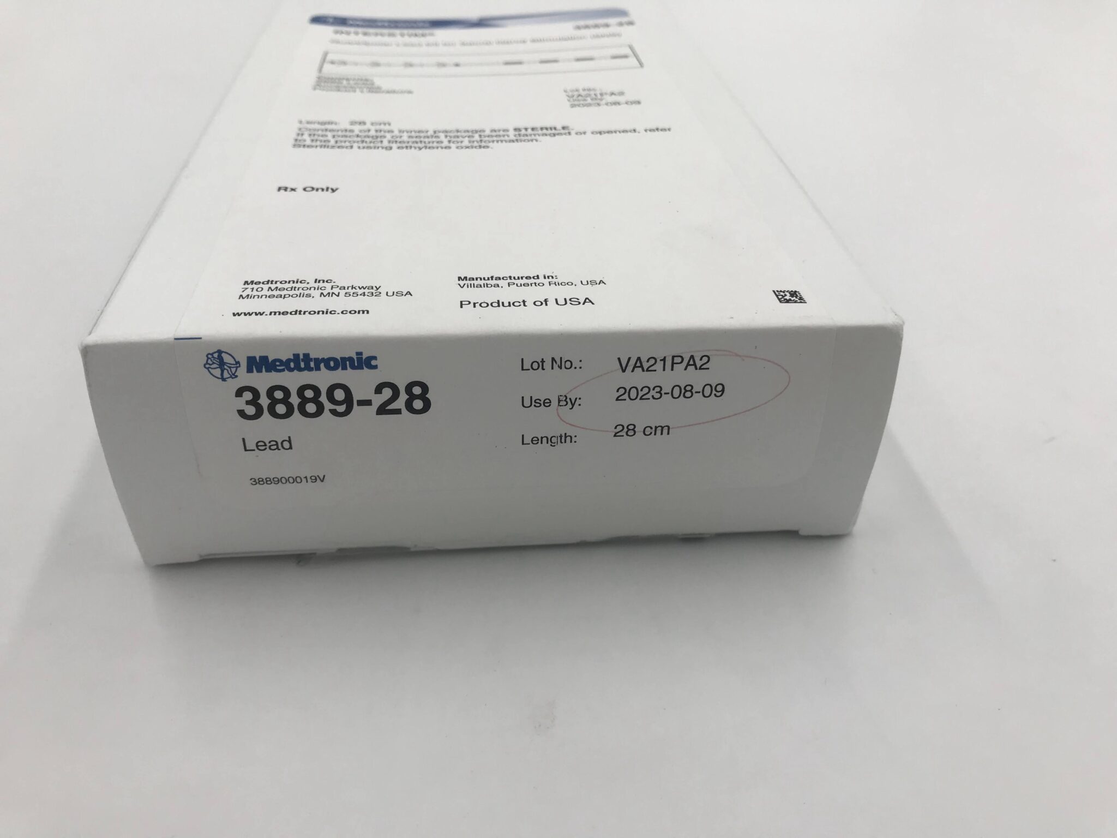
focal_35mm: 28
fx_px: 904
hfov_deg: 63.4
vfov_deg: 49.7
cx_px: 558
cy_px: 419
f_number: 1.8
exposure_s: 1/238
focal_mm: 3.99
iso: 20
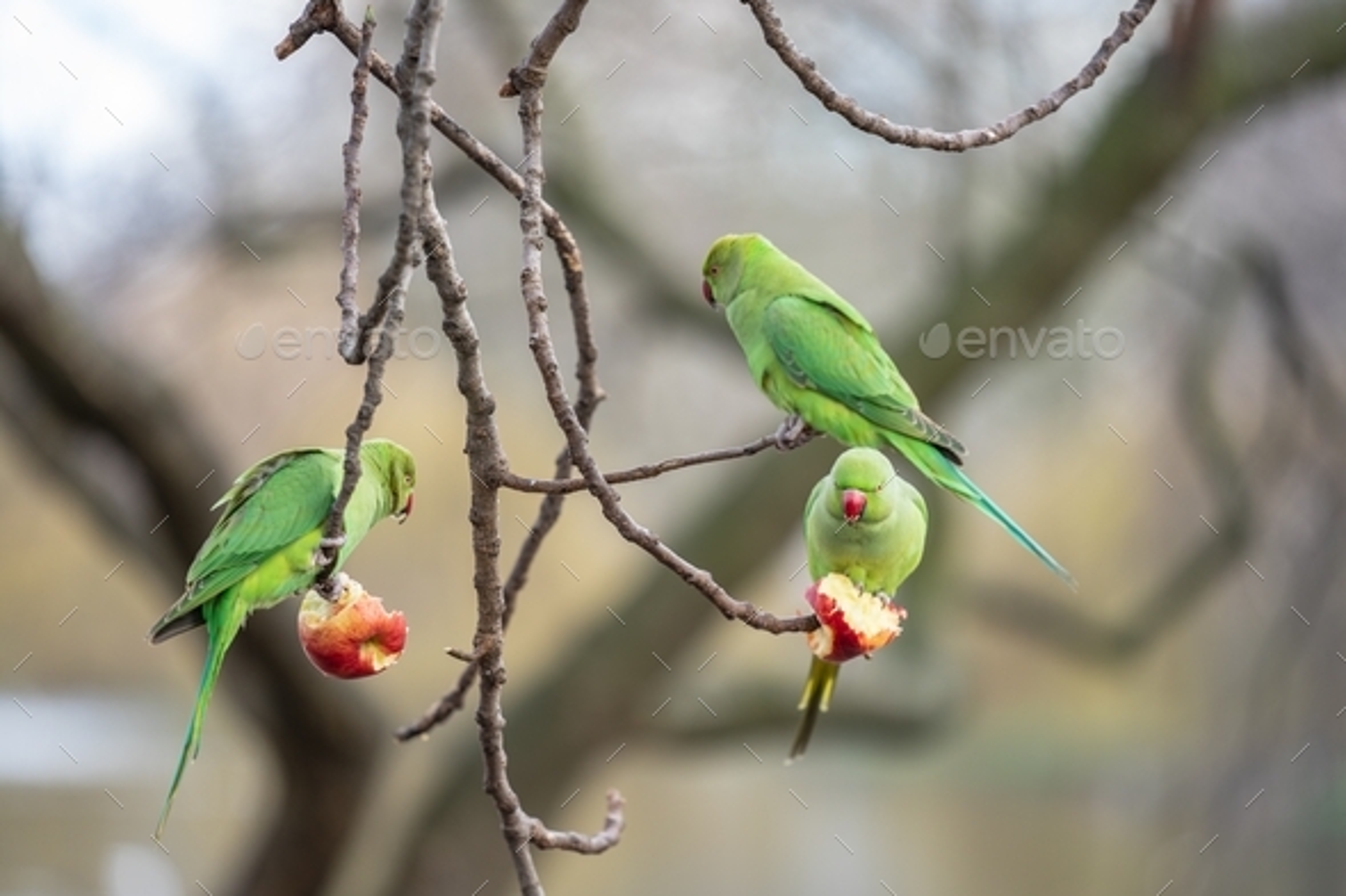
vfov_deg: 6.9
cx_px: 673
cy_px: 448
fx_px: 7475
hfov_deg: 10.3
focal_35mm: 200
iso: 100
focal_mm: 200
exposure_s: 1/100
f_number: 2.8
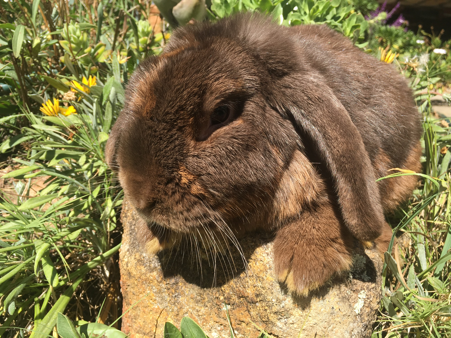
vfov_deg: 48.2
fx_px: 378
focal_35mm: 29
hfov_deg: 61.7
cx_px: 226
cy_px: 169
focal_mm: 4.15
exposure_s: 1/855
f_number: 2.2
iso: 25
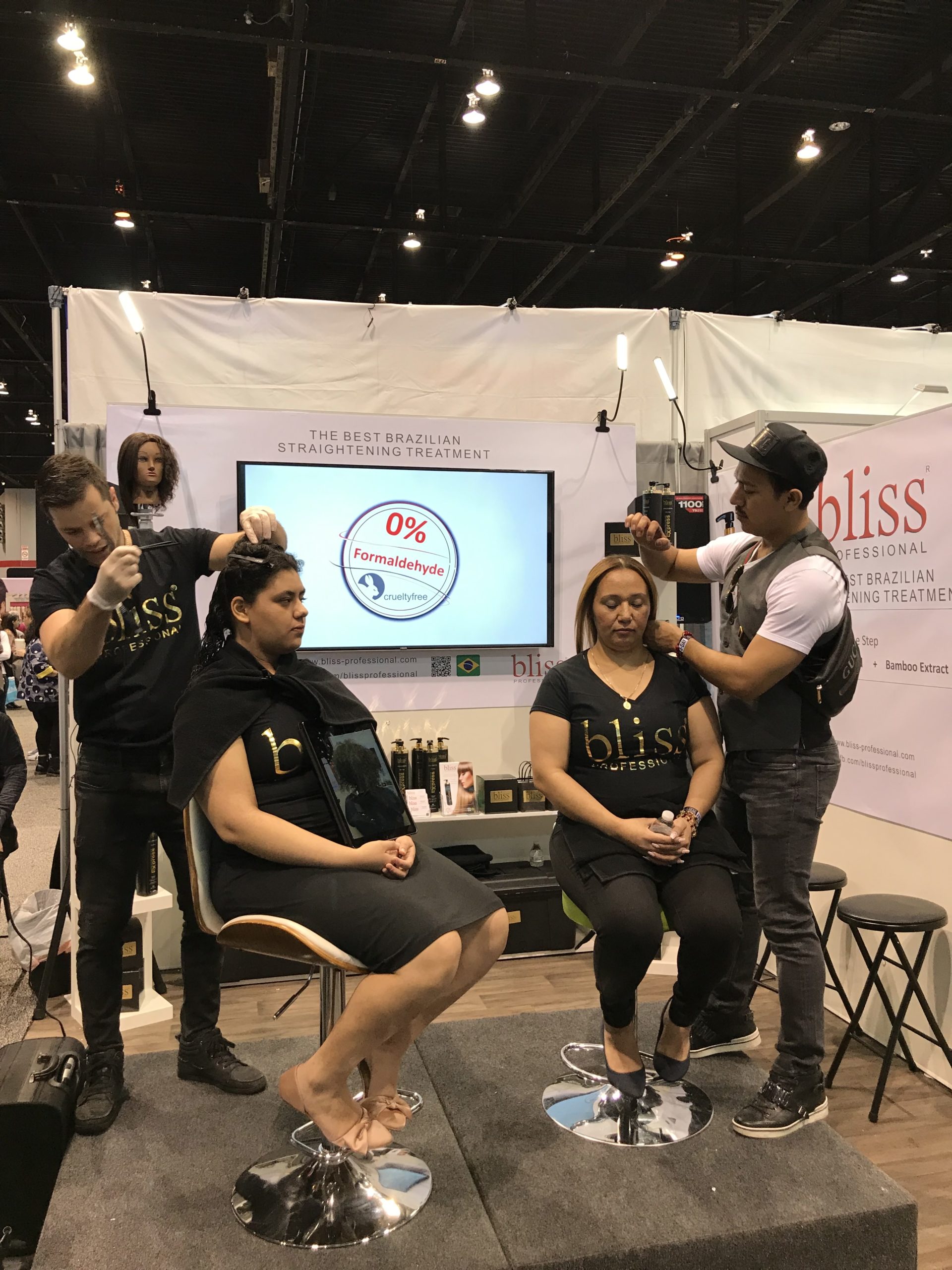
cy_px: 635
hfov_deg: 49.7
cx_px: 476
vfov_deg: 63.4
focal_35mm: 28
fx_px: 1027
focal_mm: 3.99
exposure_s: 1/30
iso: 25
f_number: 1.8
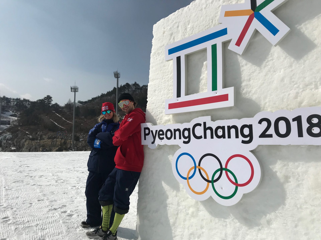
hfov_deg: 63.4
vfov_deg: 49.7
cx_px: 160
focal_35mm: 28
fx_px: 260
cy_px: 120
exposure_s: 1/8000
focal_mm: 3.99
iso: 20
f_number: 1.8
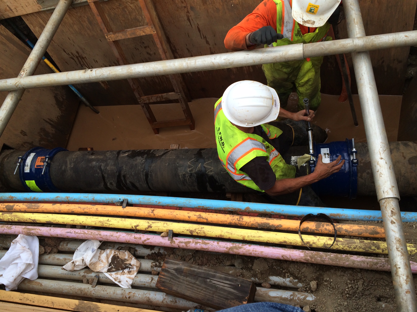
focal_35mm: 30
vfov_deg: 46.8
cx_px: 208
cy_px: 156
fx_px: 361
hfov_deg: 60.0
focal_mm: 4.12
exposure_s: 1/641
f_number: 2.2
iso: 32
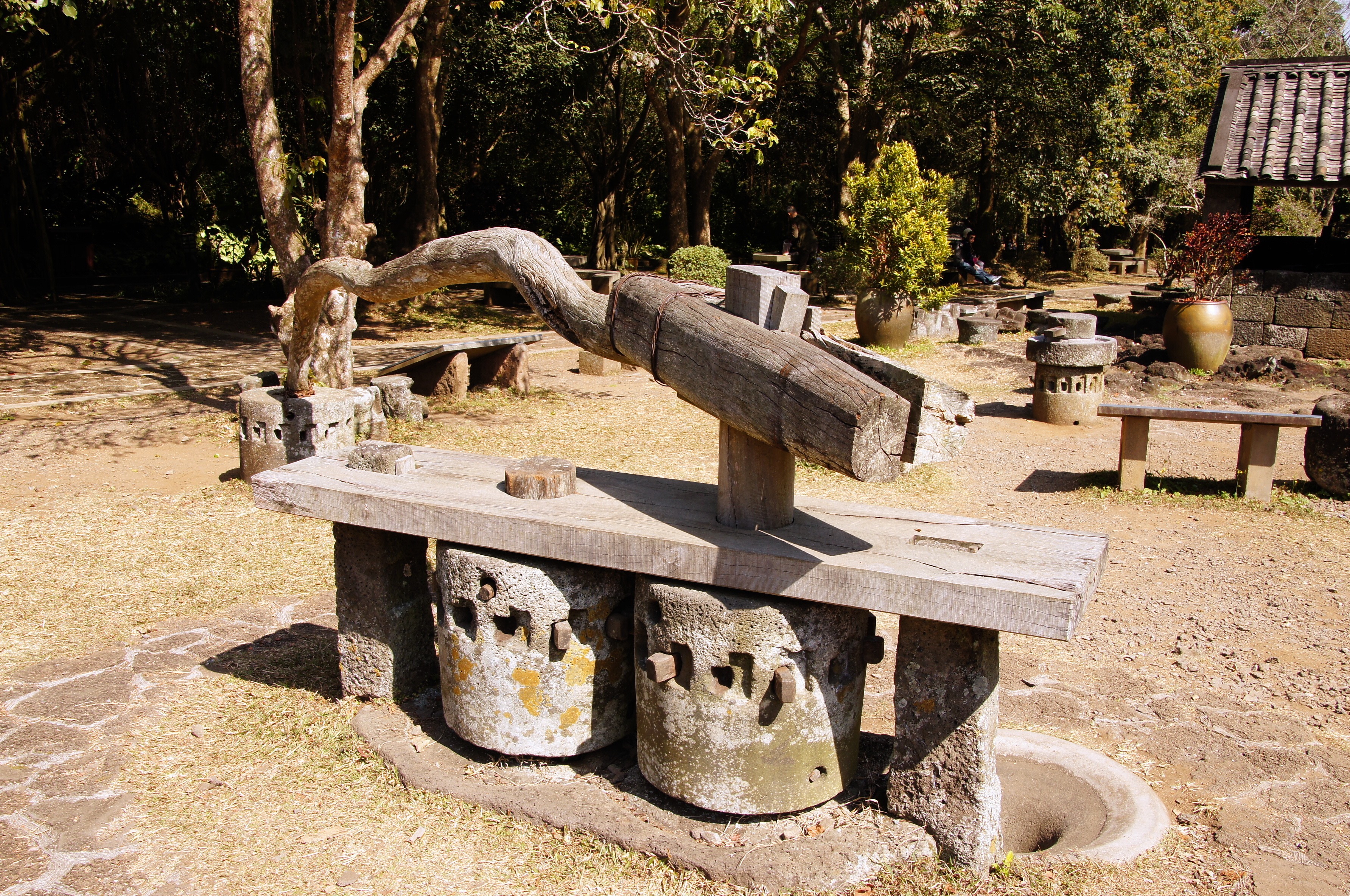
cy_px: 448
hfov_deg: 62.0
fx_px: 1123
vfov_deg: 43.5
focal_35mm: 30
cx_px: 675
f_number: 9
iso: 100
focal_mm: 20
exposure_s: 1/80
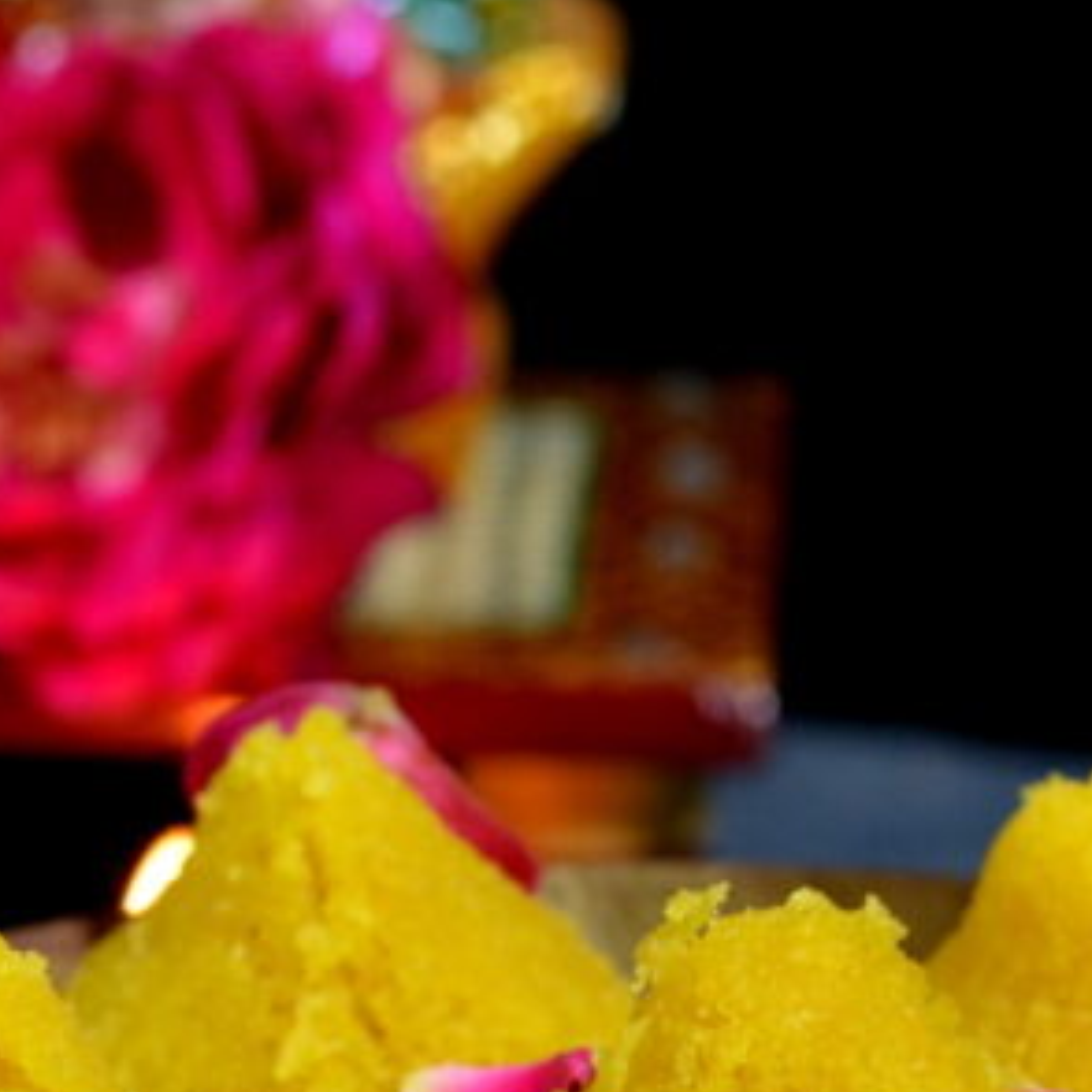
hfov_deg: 7.0
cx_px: 687
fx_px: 8923
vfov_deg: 6.9
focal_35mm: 250
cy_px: 1354
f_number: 4.5
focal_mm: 50
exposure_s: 1/80
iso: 400
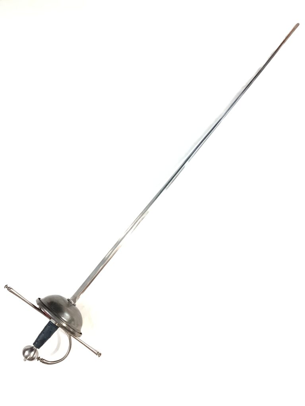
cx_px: 152
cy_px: 203
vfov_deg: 58.4
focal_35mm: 31
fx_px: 364
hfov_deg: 45.4
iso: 320
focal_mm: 3.3
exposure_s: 1/60
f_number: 2.4
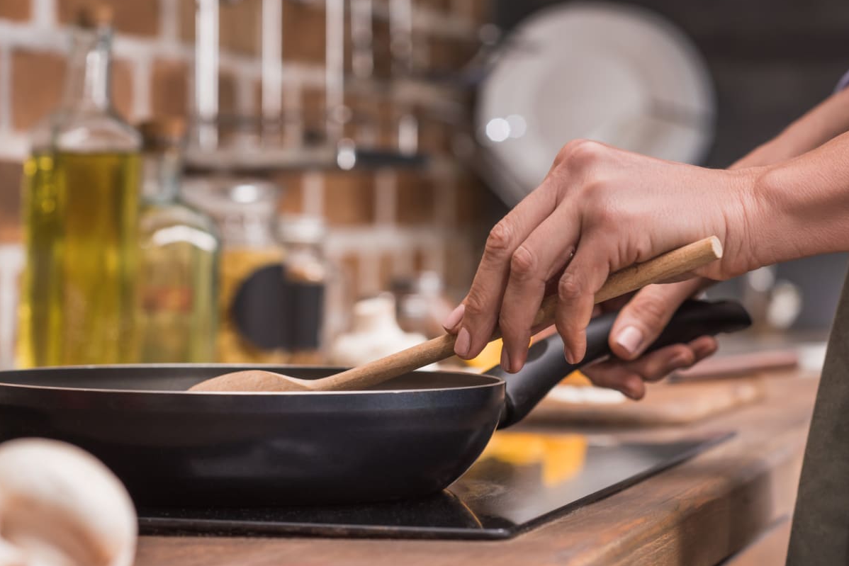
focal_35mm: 109
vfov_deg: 12.6
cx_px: 447
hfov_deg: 18.8
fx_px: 2571
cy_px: 250
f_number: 4.5
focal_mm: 85
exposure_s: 1/160
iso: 125
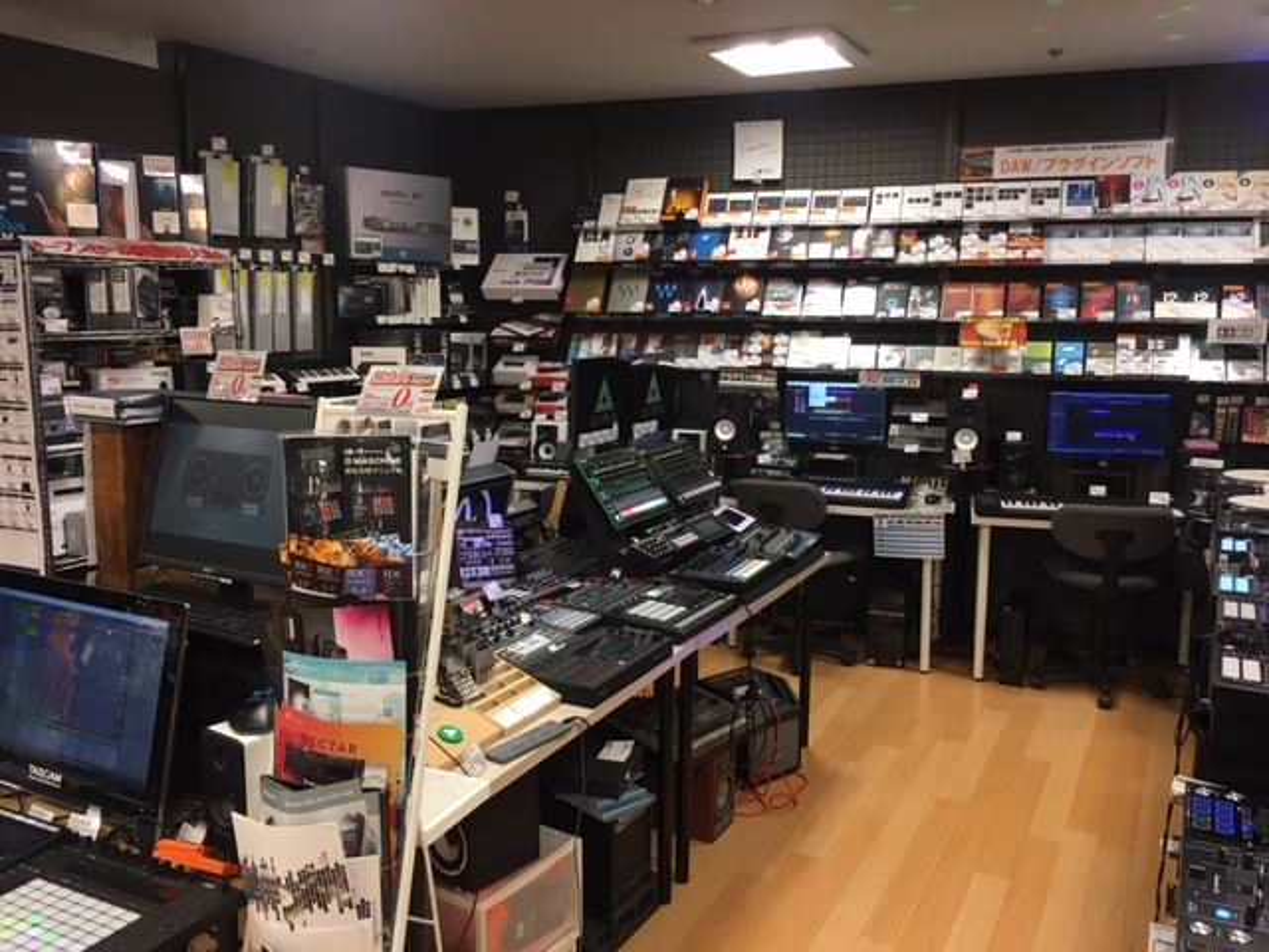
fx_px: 1063
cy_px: 476
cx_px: 634
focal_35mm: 29
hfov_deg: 61.7
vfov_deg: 48.2
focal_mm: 4.15
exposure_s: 1/30
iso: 32
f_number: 2.2
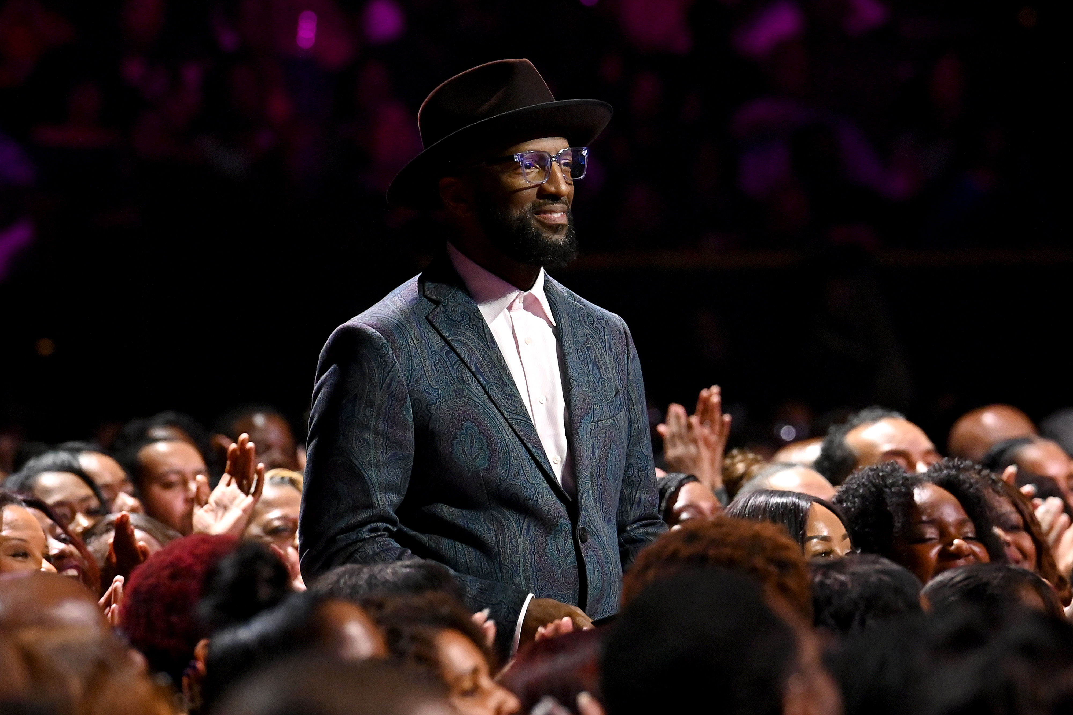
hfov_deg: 6.9
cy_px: 358
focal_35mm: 300
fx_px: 8941
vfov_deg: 4.6
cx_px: 536
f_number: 4
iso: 6400
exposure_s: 1/250
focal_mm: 200
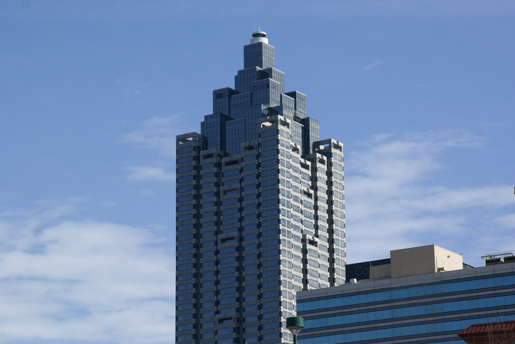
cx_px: 258
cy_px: 172
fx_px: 1931
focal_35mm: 135
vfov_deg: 10.2
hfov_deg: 15.2
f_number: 10
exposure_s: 1/250
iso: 100
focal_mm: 90
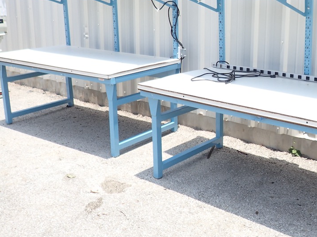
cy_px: 87
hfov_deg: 41.2
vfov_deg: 32.0
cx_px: 226
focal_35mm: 45
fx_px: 412
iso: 100
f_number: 2
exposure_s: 1/2000
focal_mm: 4.5
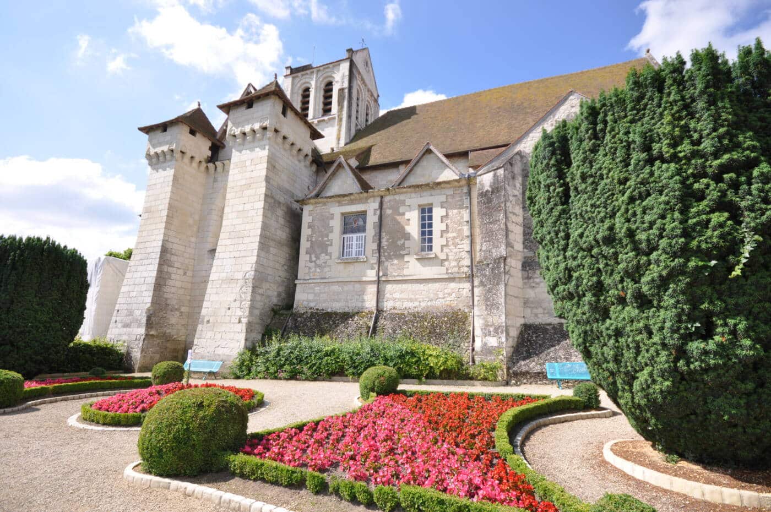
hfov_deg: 92.5
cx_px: 386
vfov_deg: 69.5
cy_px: 256
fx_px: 369
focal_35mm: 17
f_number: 9
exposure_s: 1/320
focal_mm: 11.5
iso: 200
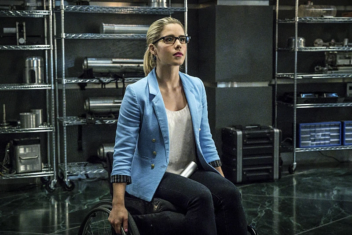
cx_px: 176
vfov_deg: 21.9
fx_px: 606
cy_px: 118
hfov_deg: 32.4
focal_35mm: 62
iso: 16000
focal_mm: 62
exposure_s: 1/125
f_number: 6.3
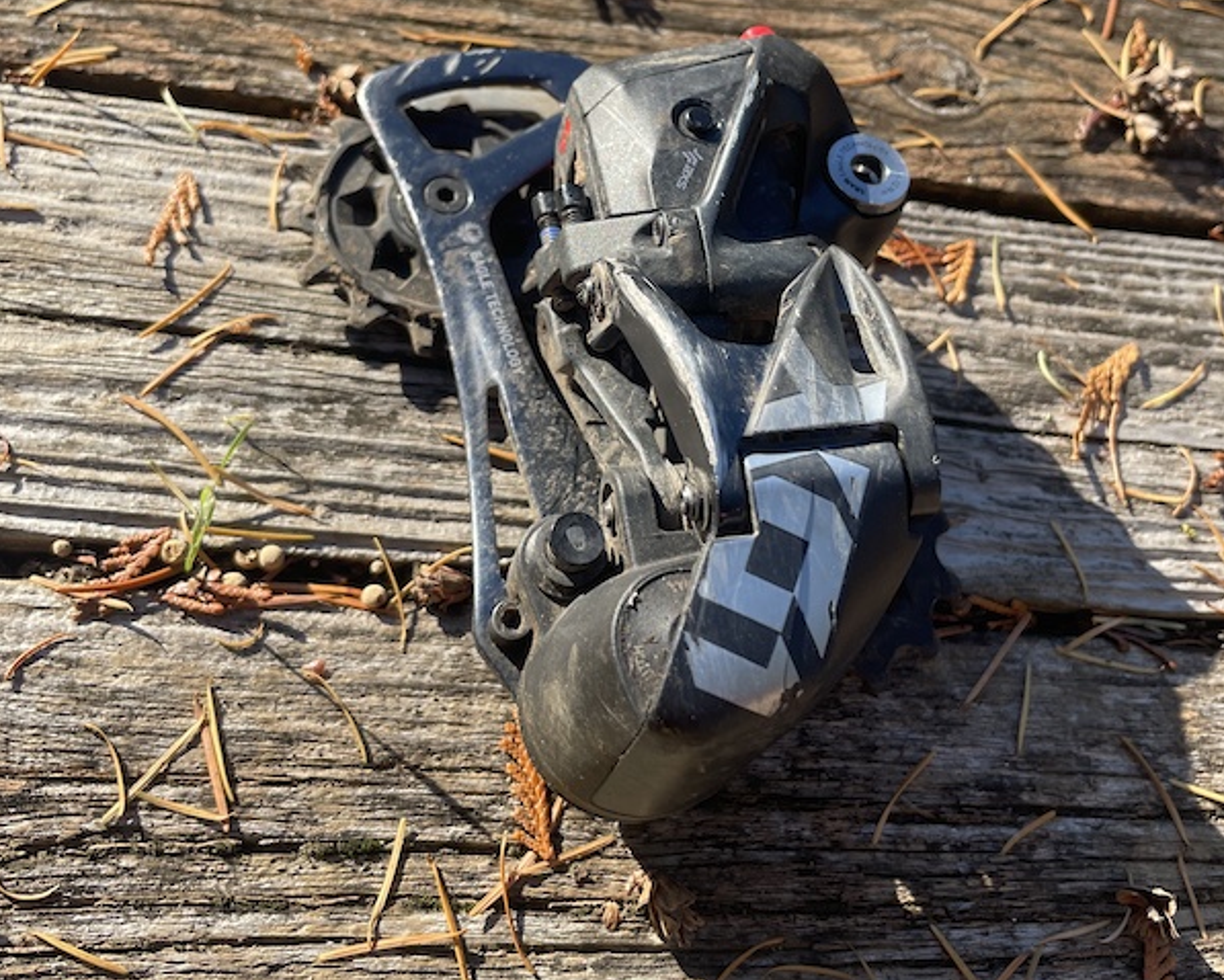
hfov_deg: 52.8
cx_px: 611
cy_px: 351
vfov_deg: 42.9
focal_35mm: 34
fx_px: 1232
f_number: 1.6
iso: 32
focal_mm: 4.2
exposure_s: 1/1052
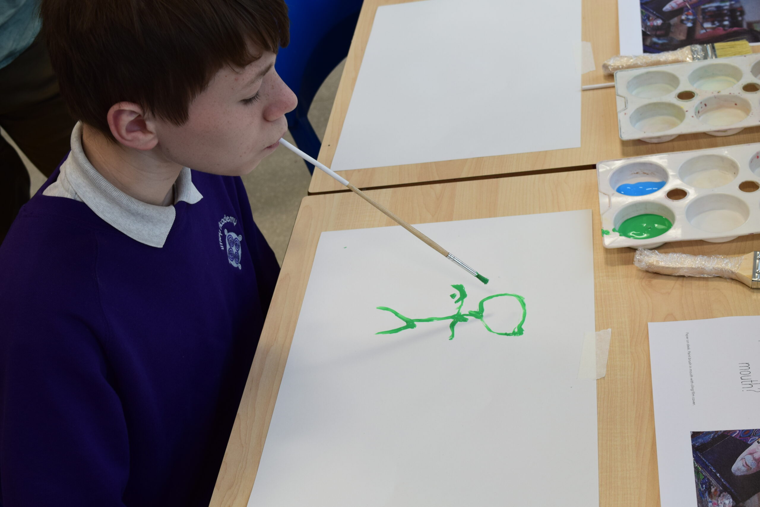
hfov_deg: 37.8
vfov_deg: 25.8
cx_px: 380
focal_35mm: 52
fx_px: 1108
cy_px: 254
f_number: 8
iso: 400
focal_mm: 35
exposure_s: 1/60
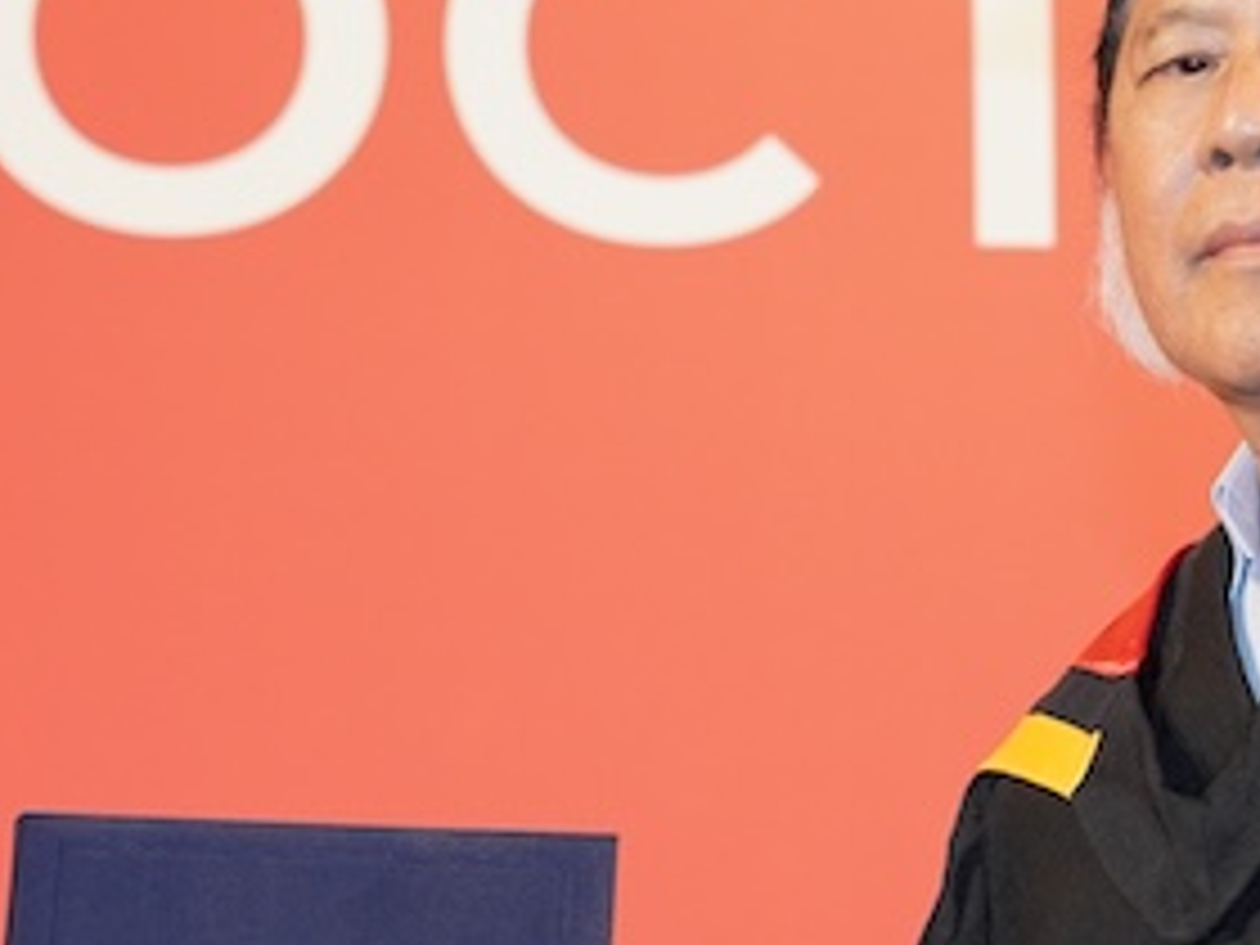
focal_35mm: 330
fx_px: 12012
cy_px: 610
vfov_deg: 4.5
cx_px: 238
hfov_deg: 6.0
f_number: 7.1
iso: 1600
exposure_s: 1/100
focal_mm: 94
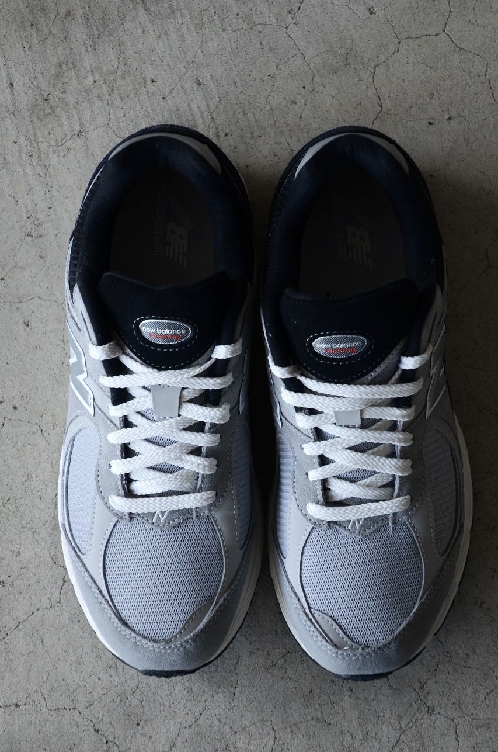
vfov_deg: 18.8
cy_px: 399
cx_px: 264
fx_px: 2271
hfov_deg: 12.5
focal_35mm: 109
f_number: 5
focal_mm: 62
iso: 160
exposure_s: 1/100
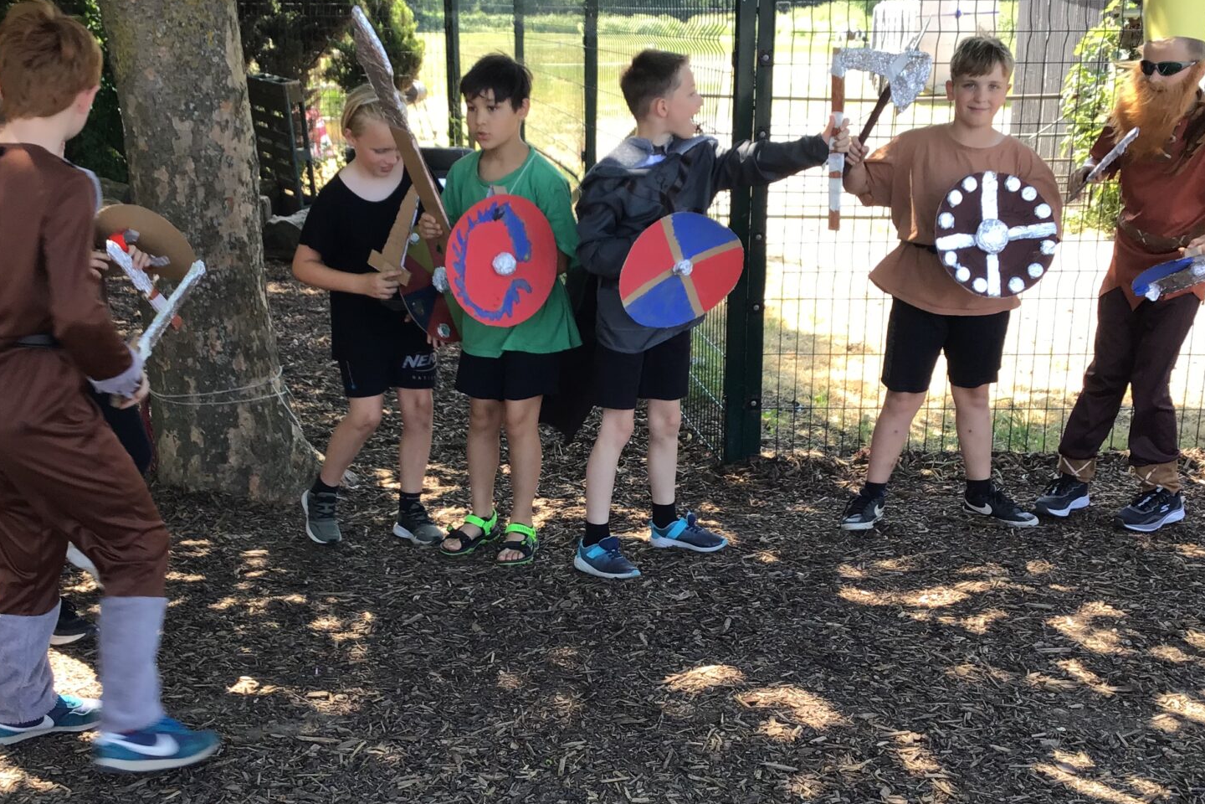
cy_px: 434
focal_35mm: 43
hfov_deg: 45.4
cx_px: 554
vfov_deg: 31.2
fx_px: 1439
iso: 25
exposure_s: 1/112
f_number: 2.4
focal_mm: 3.3
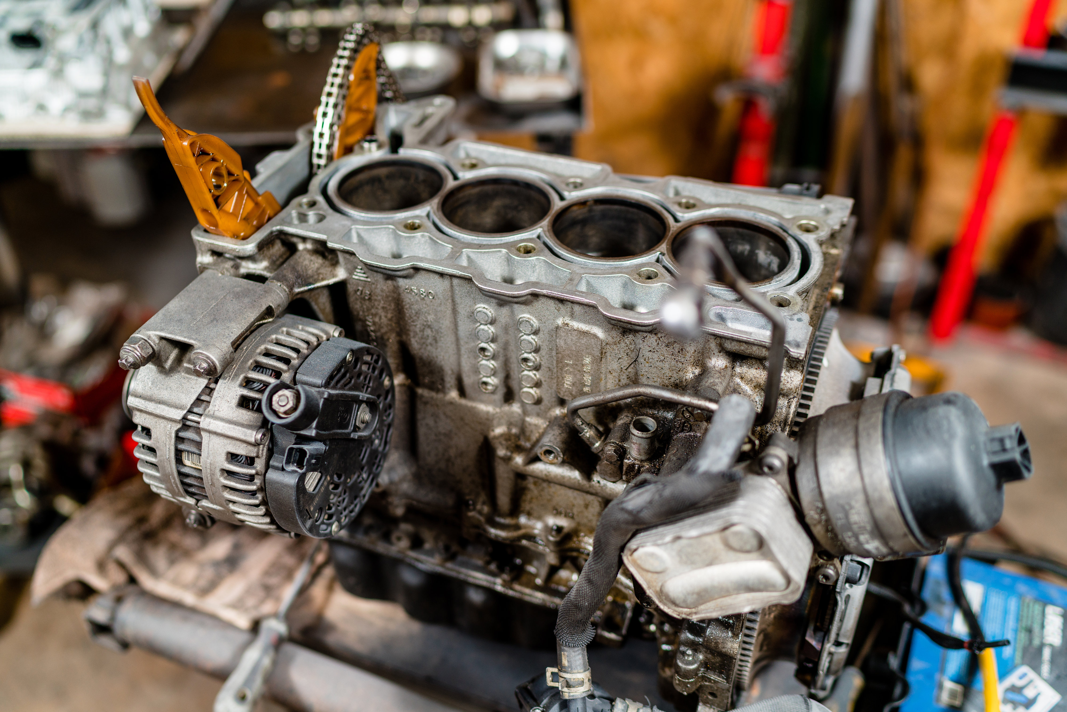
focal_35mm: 35
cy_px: 356
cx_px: 534
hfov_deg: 54.4
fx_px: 1037
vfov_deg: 37.9
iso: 200
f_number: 2
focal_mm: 35
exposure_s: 1/200
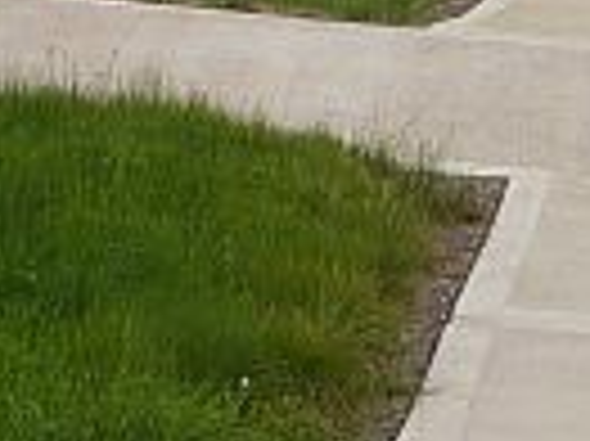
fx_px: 3491
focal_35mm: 205
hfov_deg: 9.6
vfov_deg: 6.8
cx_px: 540
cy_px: -706
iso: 100
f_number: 2.8
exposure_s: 1/640
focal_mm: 5.8
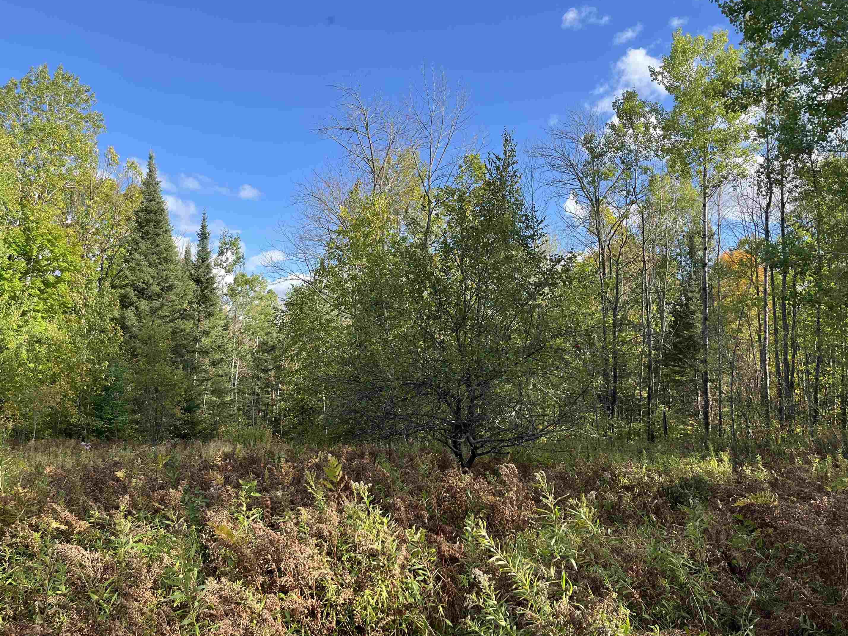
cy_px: 339
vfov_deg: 49.7
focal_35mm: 28
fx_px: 686
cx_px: 409
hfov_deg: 63.4
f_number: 1.6
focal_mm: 5.1
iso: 50
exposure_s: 1/1075
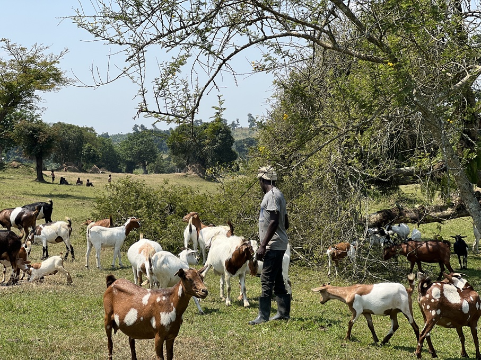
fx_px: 1070
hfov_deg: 25.3
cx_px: 240
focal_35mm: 77
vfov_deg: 19.1
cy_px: 180
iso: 32
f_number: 2.8
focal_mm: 9
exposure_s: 1/544
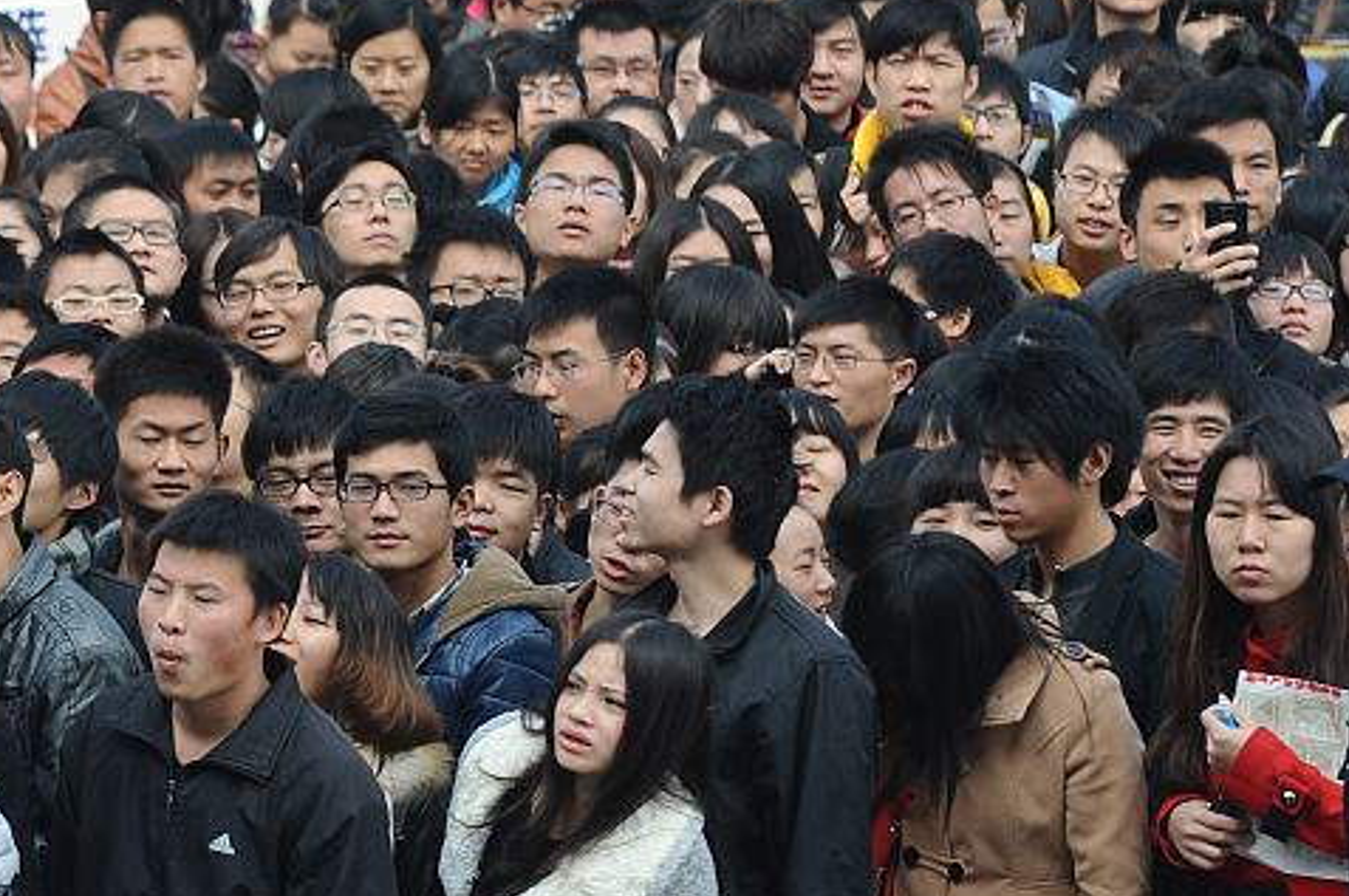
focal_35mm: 352
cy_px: 319
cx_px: -153
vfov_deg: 3.9
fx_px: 13176
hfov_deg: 5.8
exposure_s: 1/800
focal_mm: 140
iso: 500
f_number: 5.6
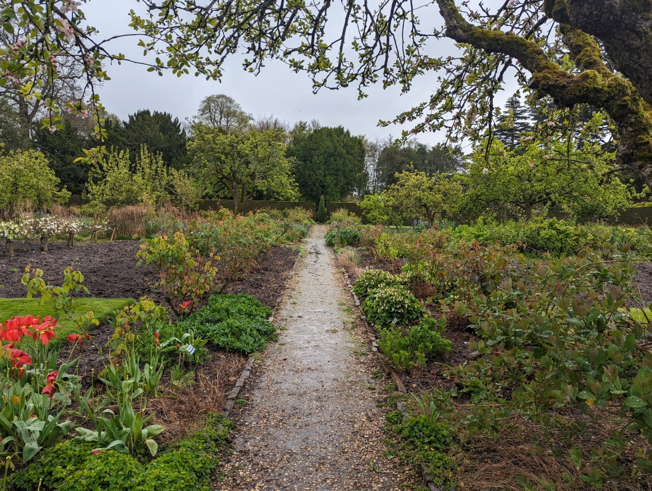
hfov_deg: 69.3
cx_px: 318
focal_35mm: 25
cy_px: 243
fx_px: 472
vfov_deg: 55.0
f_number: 1.85
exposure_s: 1/712
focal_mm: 6.81
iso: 46
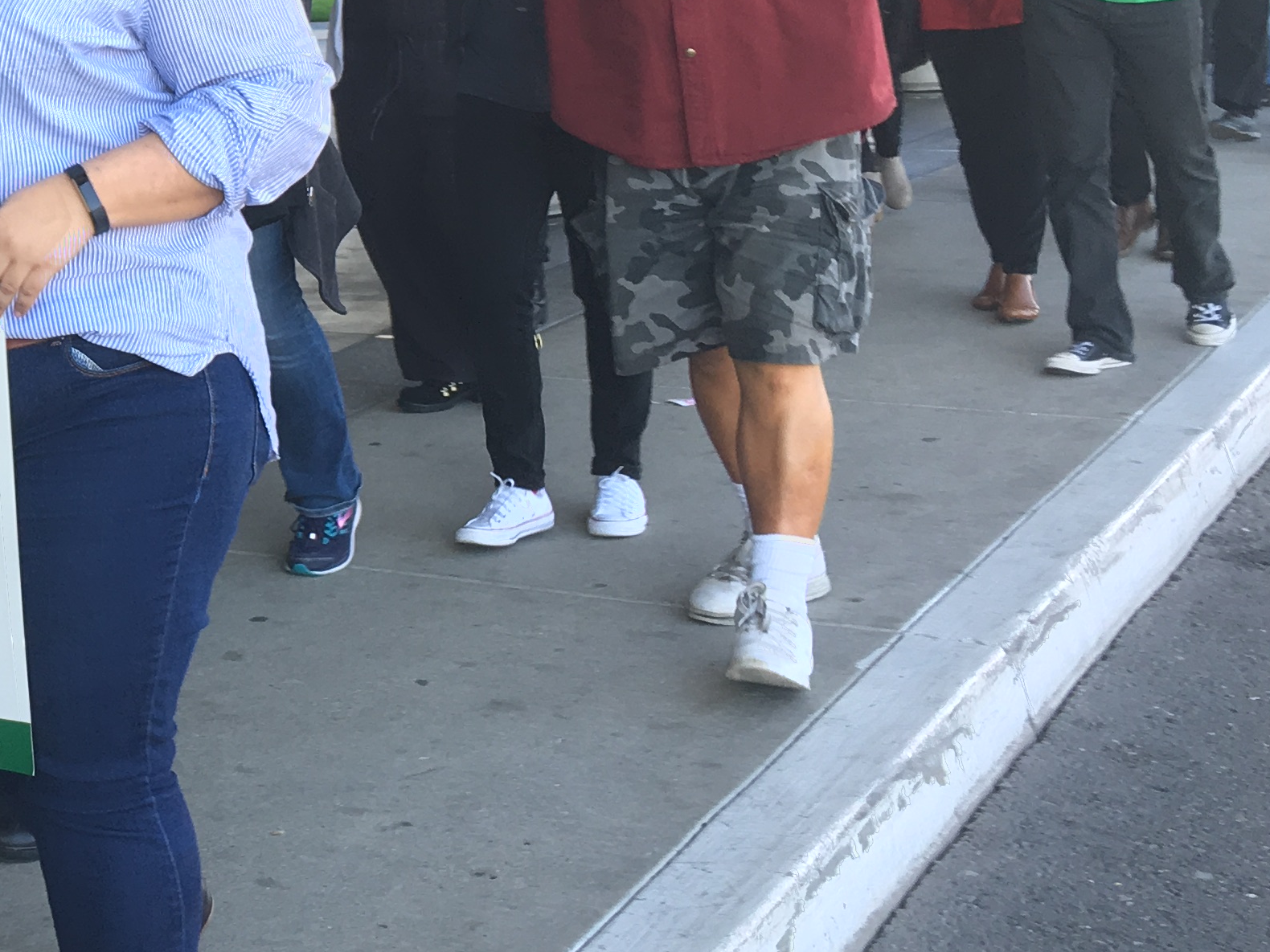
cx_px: -207
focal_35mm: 74
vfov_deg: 19.2
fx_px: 2715
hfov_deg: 24.2
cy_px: -36
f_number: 2.2
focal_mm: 4.15
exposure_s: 1/120
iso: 25
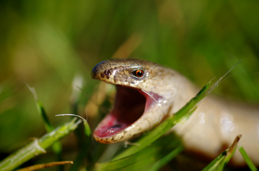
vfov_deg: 10.1
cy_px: 86
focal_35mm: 135
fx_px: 969
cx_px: 130
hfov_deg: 15.2
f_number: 5.6
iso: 100
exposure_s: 1/320
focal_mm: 90
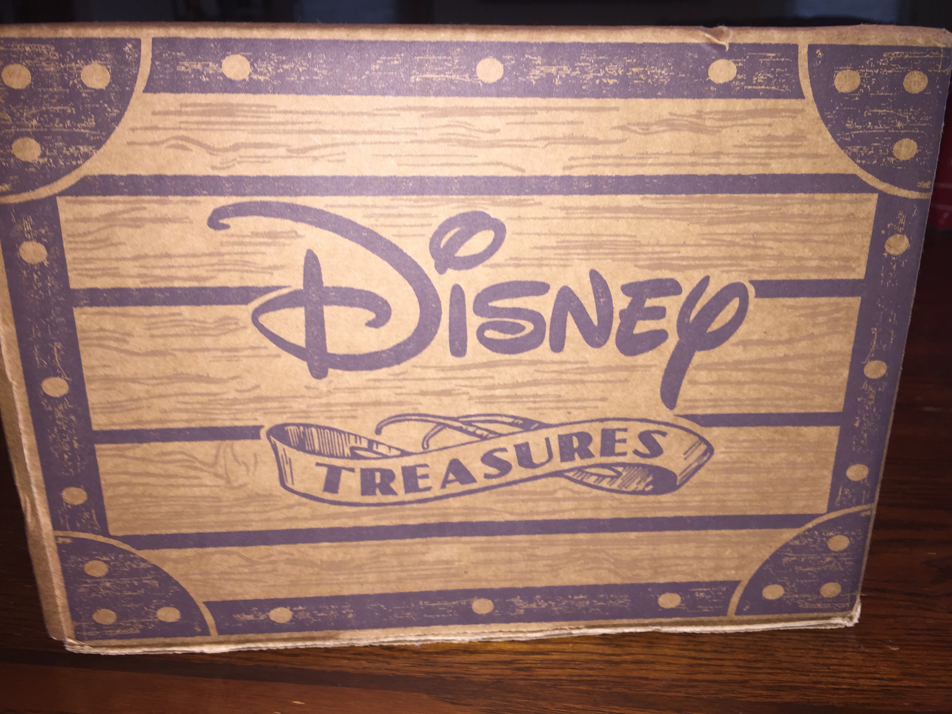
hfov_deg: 61.7
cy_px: 357
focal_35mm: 29
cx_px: 476
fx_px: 798
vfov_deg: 48.2
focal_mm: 4.15
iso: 32
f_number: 2.2
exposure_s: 1/41
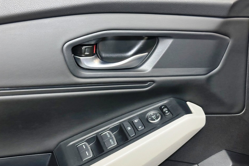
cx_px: 124
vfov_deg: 25.0
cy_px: 100
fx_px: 373
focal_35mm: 54
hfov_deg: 36.9
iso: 500
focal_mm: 6.86
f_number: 1.78
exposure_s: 1/30
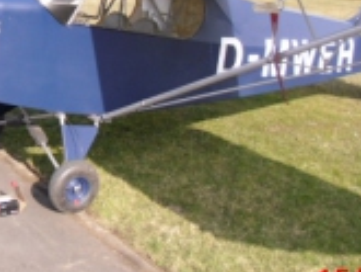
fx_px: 647
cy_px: 43
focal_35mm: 62
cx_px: 74
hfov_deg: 30.4
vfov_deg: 23.2
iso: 200
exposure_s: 1/800
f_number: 3.2
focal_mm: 4.9
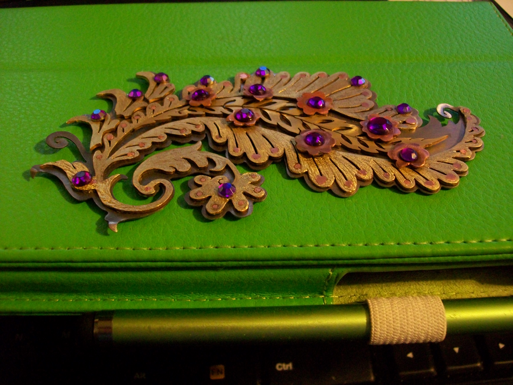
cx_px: 256
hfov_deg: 51.4
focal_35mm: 36
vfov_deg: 39.7
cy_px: 192
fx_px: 534
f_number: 2.7
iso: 200
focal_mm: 6
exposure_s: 1/8
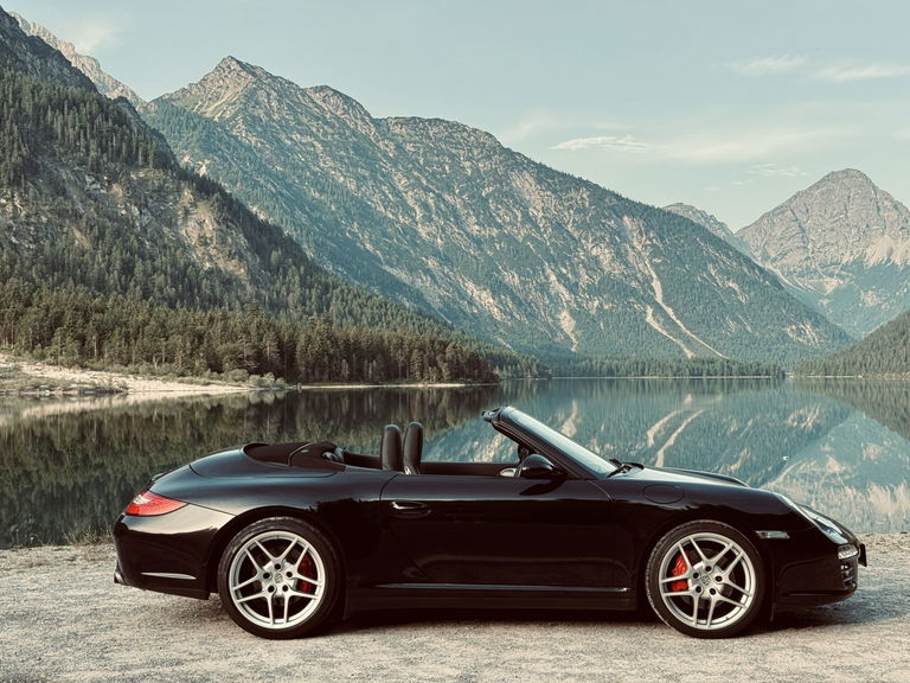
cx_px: 455
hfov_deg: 39.7
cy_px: 342
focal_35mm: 48
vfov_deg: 30.3
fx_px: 1262
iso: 80
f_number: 1.78
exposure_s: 1/1027
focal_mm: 6.76
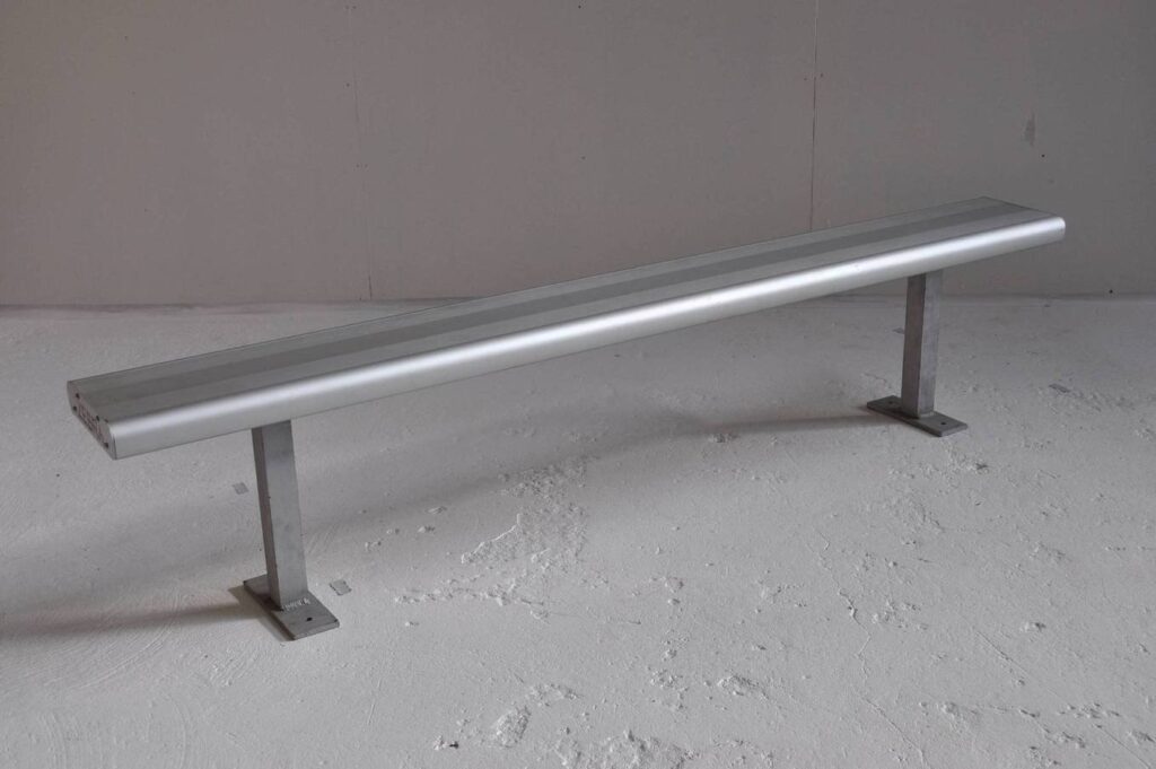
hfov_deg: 43.6
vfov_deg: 29.8
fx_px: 1444
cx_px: 578
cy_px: 384
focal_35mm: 45
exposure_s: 1/40
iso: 200
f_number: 6.3
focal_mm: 30
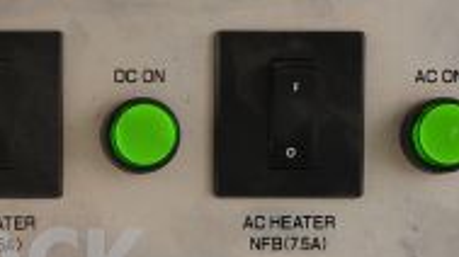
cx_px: -92
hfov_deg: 12.7
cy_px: 287
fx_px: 2019
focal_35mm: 166
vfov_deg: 7.3
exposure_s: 1/125
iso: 1600
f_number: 14
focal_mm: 50
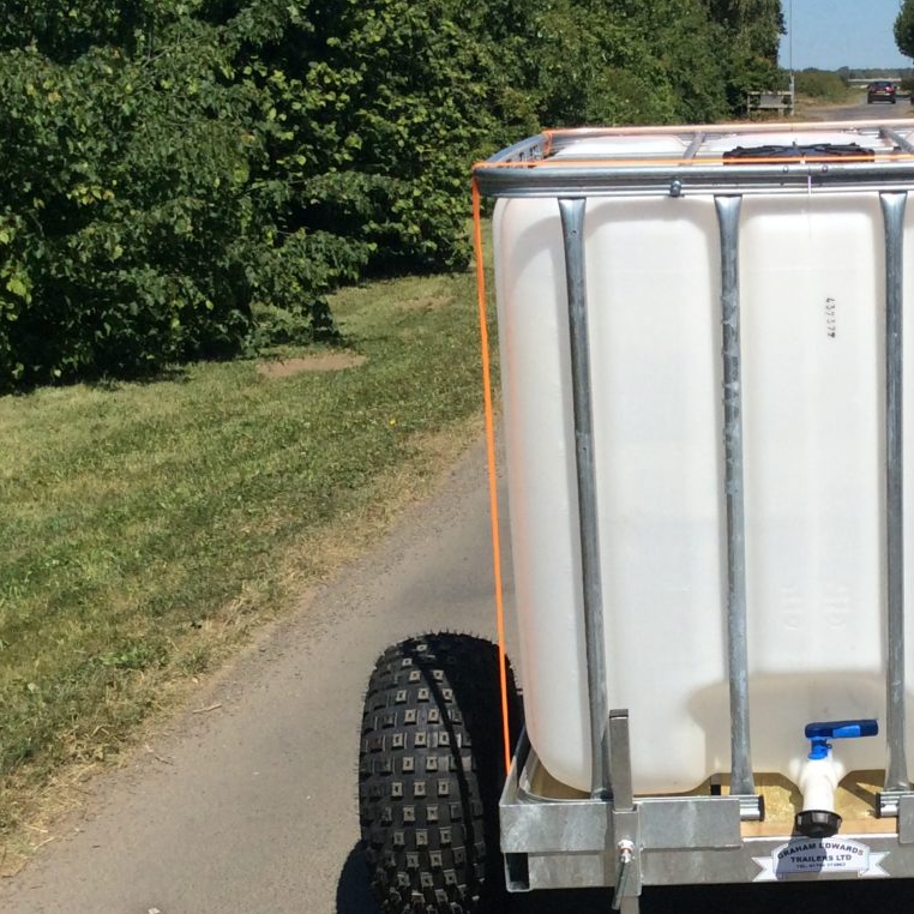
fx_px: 1882
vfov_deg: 27.1
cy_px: 607
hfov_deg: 26.6
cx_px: 771
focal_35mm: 63
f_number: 2.4
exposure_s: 1/2865
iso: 32
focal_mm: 3.3
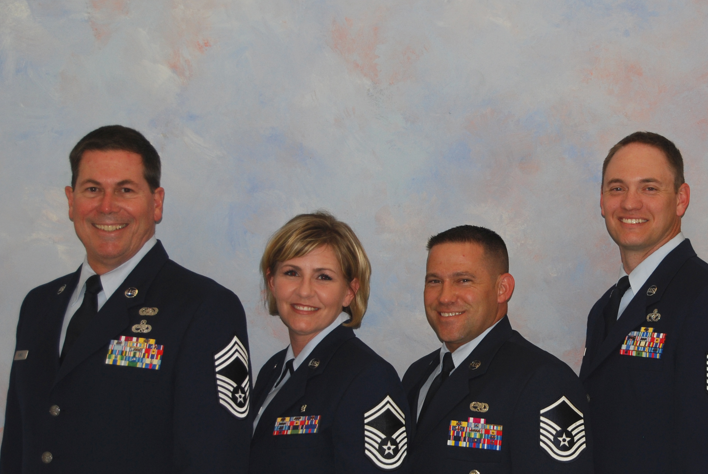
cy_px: 298
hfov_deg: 18.1
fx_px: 2205
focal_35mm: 112
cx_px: 547
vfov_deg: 12.3
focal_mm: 46
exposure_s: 1/60
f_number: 5.3
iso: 200
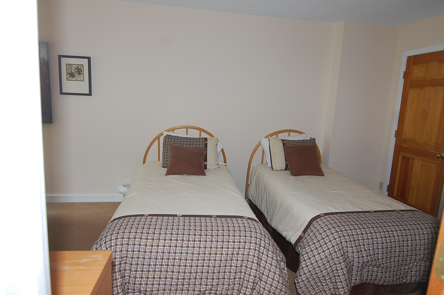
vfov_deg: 59.4
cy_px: 148
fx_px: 259
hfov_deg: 81.3
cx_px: 222
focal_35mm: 21
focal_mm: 14
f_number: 4
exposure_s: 1/60
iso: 400
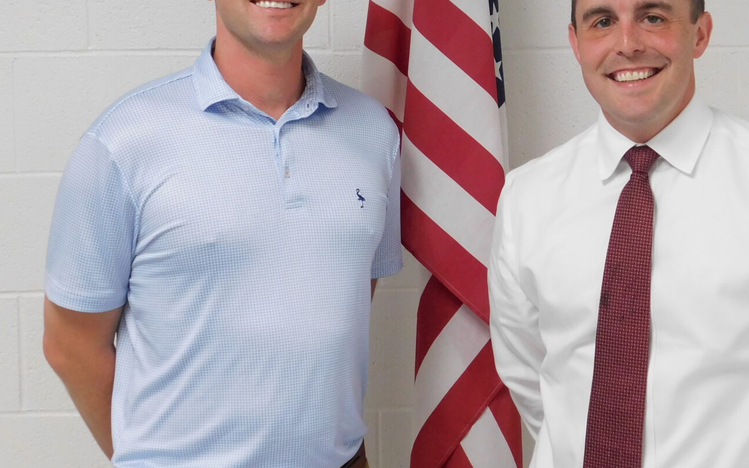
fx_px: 1551
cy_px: 96
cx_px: 488
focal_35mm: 76
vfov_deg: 17.0
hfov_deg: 27.0
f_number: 3.7
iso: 320
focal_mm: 8
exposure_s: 1/30
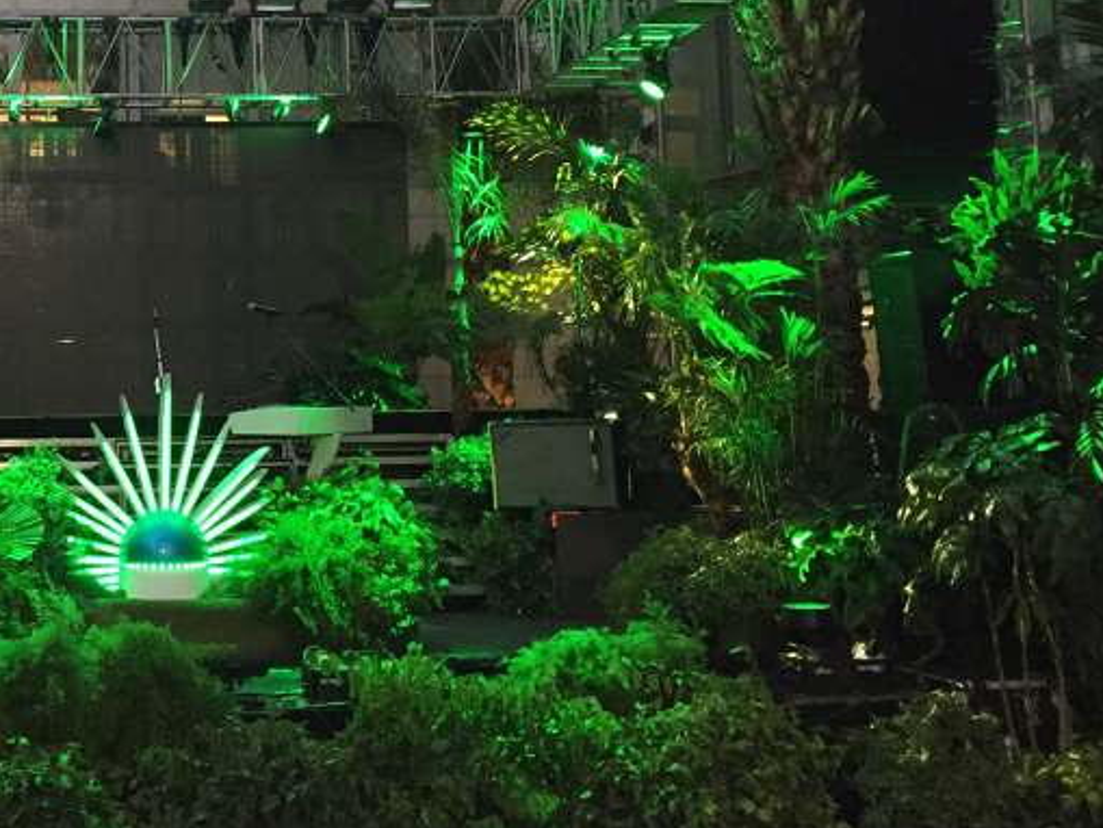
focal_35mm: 57
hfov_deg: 32.4
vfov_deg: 25.1
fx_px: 1817
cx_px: 145
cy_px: 137
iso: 160
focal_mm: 4.15
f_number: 2.2
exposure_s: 1/30
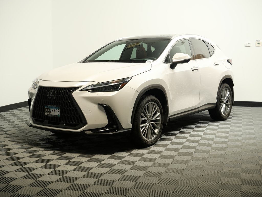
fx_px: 378
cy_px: 98
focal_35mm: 50
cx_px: 131
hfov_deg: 38.2
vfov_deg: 29.1
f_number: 5.6
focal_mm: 25
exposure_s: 1/200
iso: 250
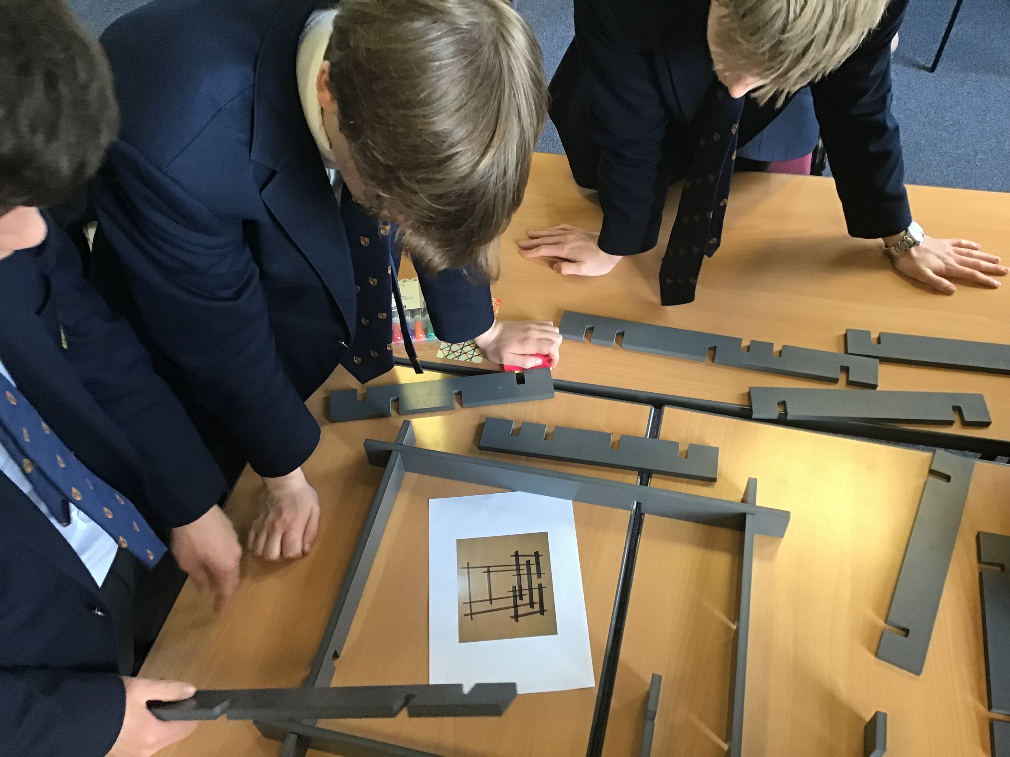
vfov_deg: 45.4
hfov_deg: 58.4
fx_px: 904
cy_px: 378
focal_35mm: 31
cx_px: 505
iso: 160
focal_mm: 3.3
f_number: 2.4
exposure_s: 1/33
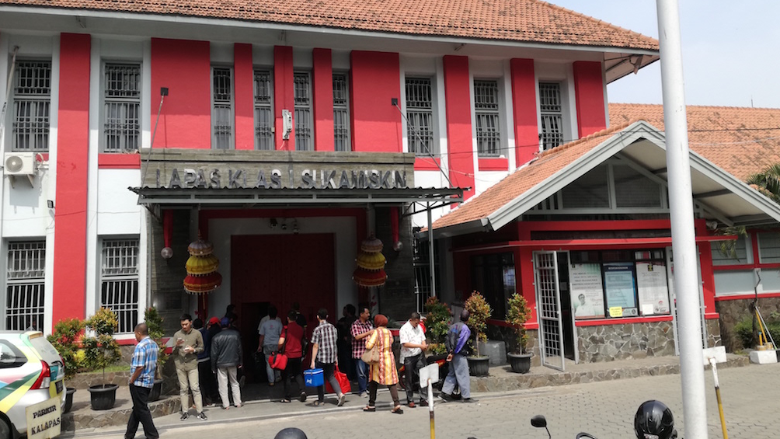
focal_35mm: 30
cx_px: 391
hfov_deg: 64.3
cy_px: 190
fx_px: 621
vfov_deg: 38.9
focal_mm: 3.79
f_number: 2
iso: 50
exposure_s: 1/943
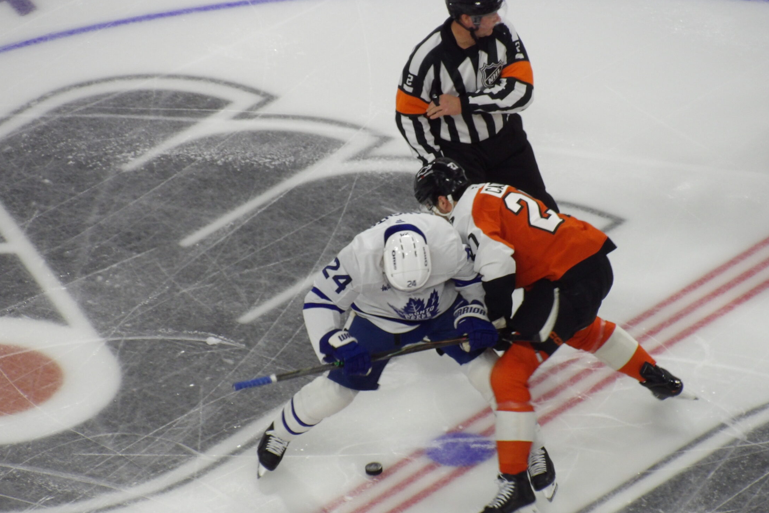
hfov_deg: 3.3
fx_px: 13243
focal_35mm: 620
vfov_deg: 2.2
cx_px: 433
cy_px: 297
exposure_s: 1/100
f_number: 4.1
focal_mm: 91.8
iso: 192
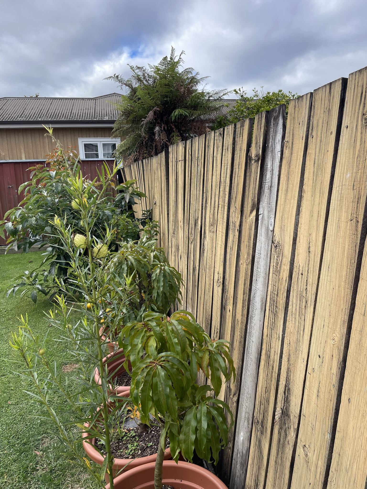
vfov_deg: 67.3
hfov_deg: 53.1
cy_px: 244
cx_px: 184
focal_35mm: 26
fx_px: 368
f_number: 1.6
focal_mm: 4.2
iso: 32
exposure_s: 1/1052
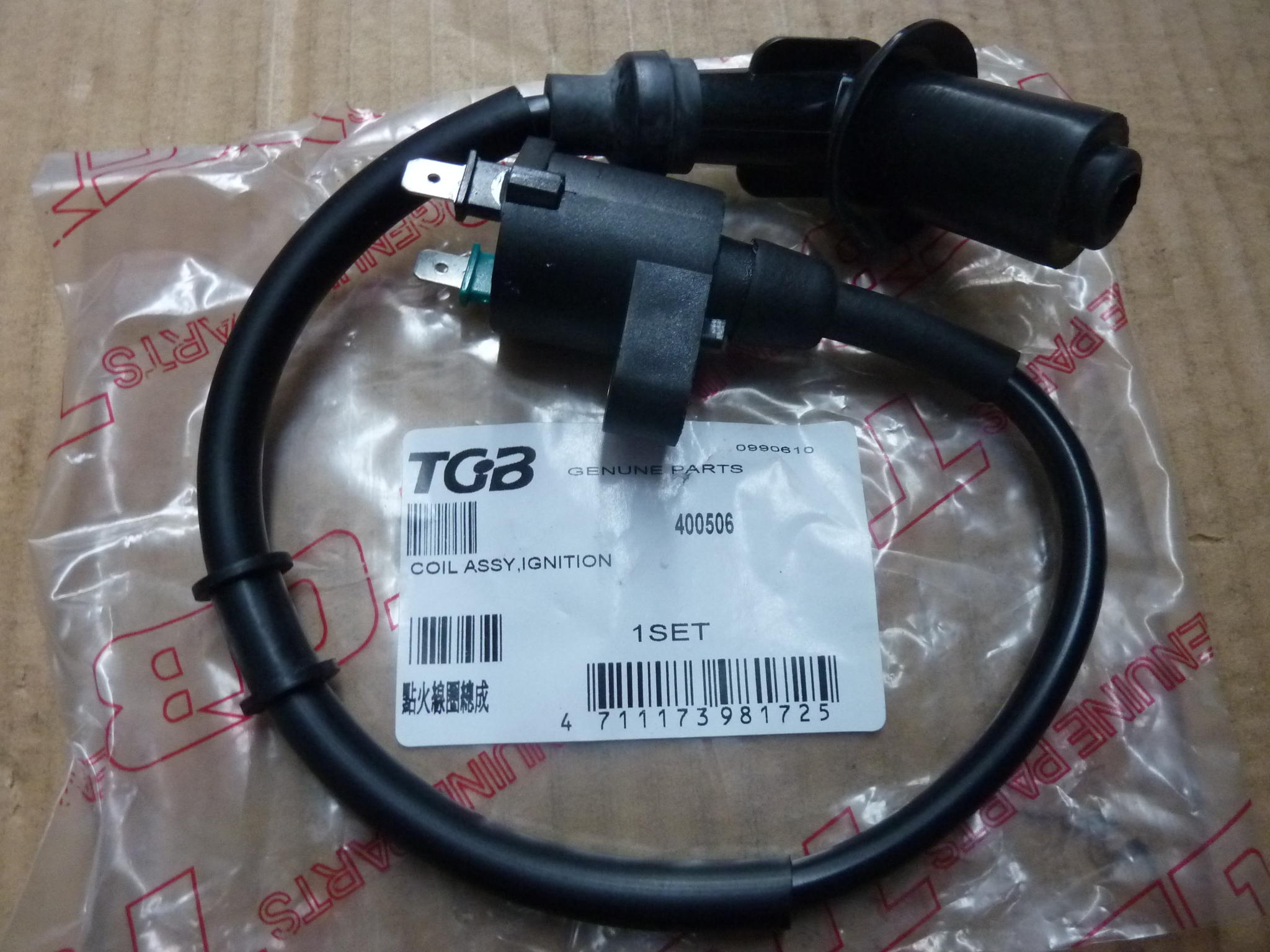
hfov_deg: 69.4
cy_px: 476
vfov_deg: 54.9
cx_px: 635
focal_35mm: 25
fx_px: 917
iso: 400
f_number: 3.3
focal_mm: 4.1
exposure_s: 1/13
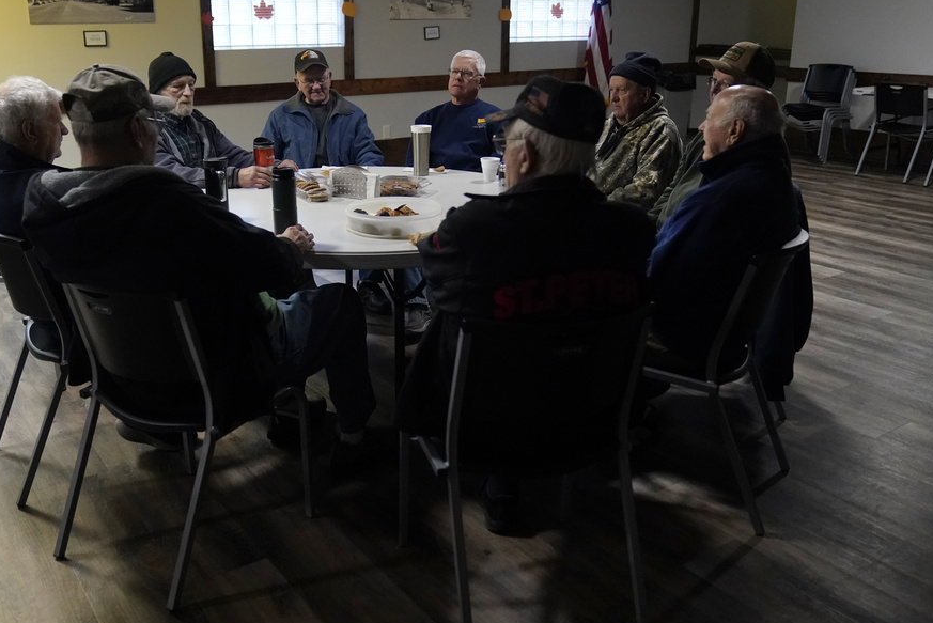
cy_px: 269
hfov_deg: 55.6
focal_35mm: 34
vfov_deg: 38.9
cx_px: 406
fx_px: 882
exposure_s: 1/500
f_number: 2.8
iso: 6400
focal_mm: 29
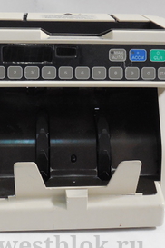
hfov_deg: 20.3
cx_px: 71
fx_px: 461
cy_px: 118
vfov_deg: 30.1
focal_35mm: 67
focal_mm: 7.8
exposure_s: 1/160
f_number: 4.5
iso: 800
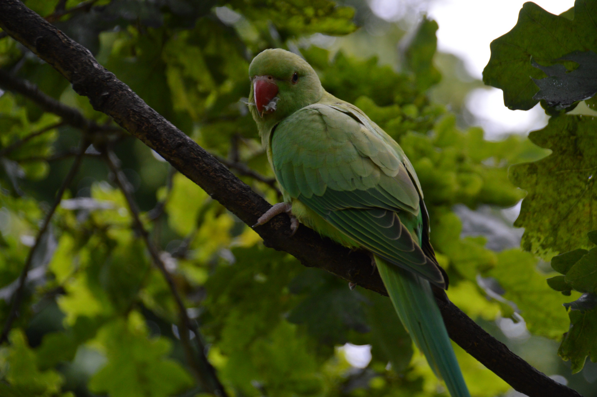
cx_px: 298
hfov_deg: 13.1
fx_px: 2610
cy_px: 198
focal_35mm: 158
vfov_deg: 8.7
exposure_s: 1/60
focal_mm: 105
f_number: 5.3
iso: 500
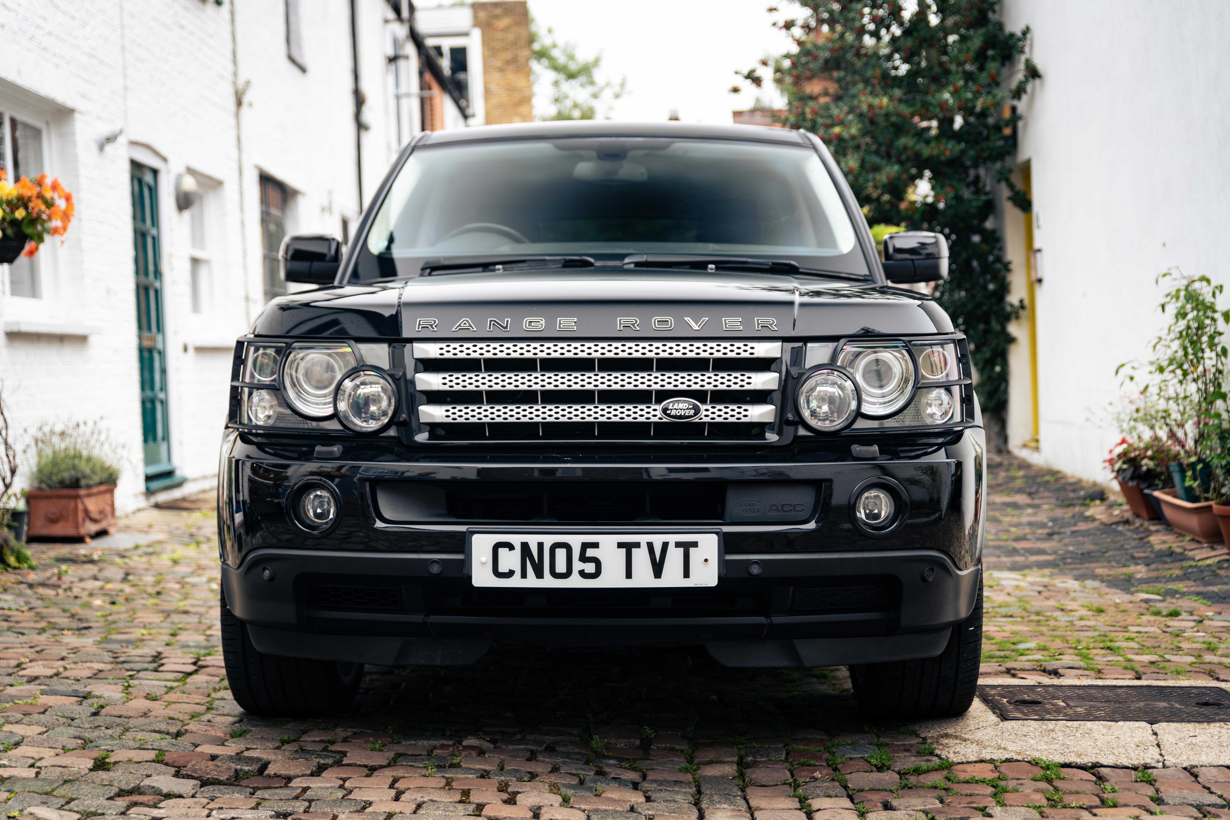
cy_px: 410
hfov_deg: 39.6
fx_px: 1708
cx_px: 615
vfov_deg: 27.0
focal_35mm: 50
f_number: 2.8
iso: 160
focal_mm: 50
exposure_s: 1/50
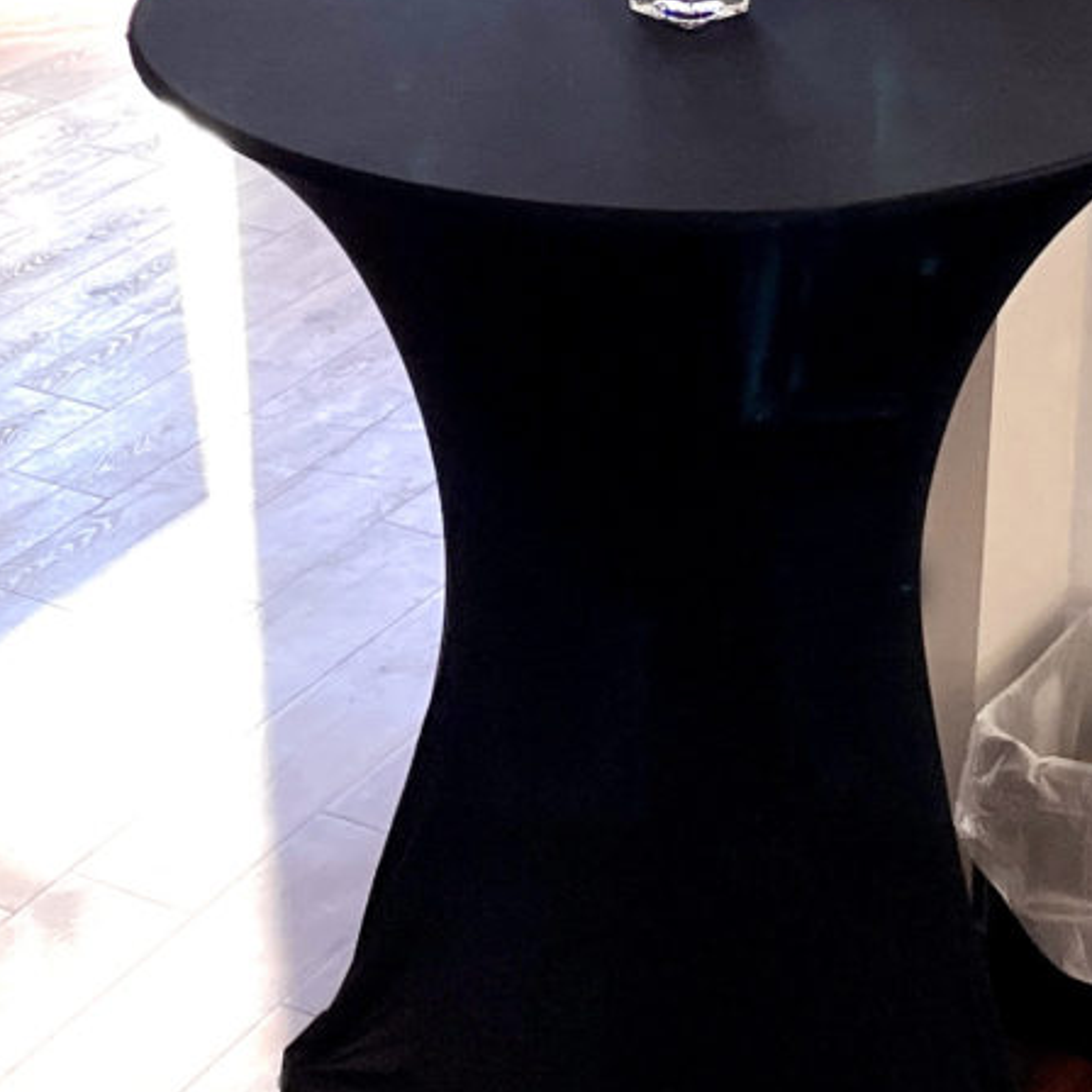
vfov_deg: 15.9
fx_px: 3747
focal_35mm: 105
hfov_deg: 16.6
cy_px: -212
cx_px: 483
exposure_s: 1/120
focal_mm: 4.2
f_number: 1.6
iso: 64
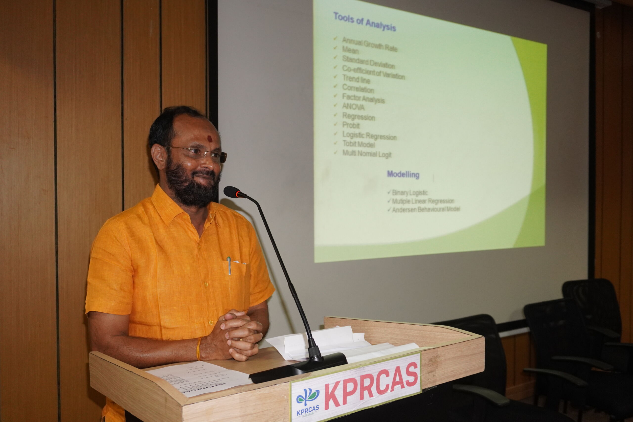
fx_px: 527
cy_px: 211
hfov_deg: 61.9
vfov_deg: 43.6
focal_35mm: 30
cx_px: 316
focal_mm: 20
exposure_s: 1/160
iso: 1250
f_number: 4
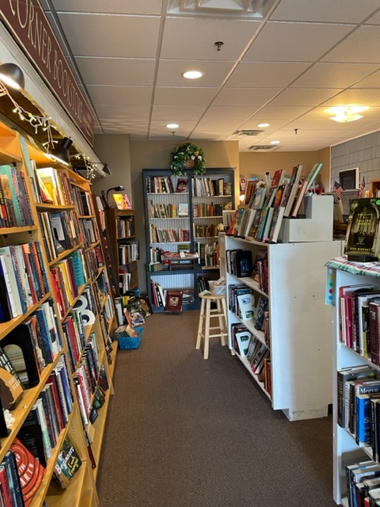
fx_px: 381
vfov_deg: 67.3
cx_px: 190
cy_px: 254
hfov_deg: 53.1
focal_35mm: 26
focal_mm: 4.2
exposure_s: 1/60
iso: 160
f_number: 1.6
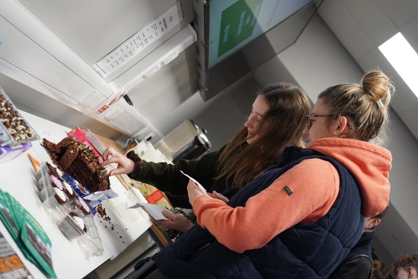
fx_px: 627
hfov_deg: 36.9
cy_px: 140
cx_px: 209
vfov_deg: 25.1
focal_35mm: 54
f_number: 5
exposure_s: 1/160
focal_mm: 54
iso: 3200
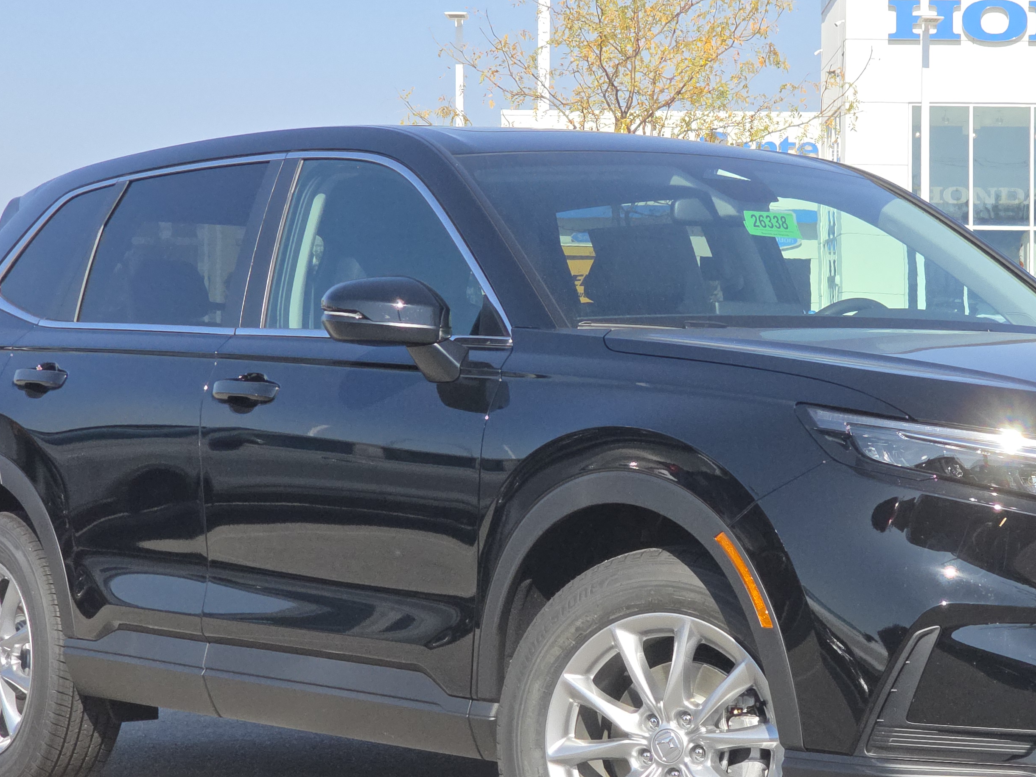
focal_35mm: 113
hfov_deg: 17.4
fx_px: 3382
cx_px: 716
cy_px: 524
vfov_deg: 13.1
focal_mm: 7.9
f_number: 2.4
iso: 50
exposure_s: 1/1746
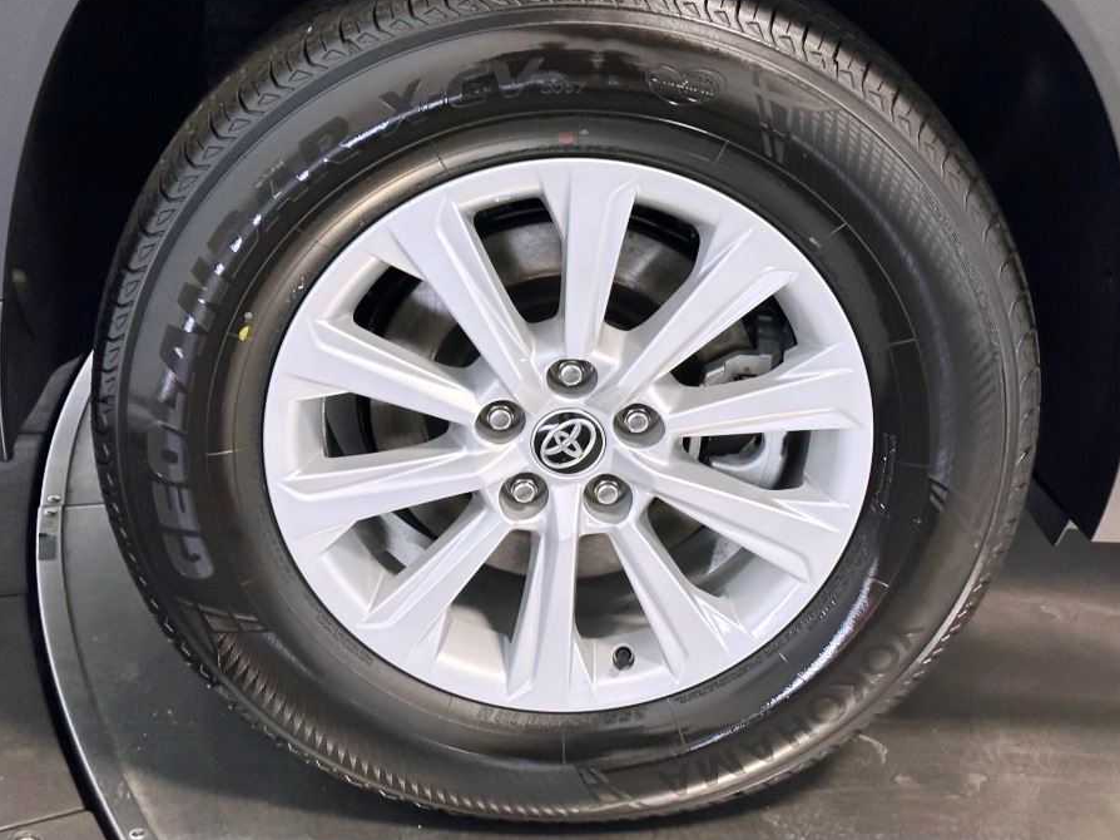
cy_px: 453
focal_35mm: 55
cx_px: 559
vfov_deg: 26.5
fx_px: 1779
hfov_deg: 34.9
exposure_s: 1/40
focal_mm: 6.86
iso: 500
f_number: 1.78
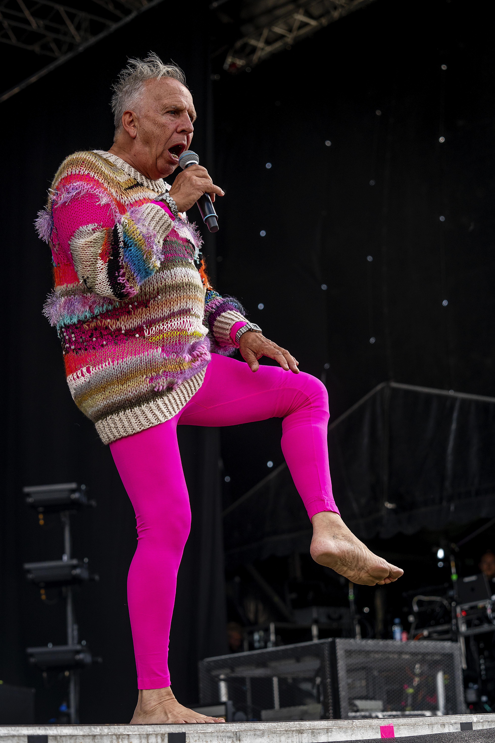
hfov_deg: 19.5
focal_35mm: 70
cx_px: 248
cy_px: 372
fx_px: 1444
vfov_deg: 28.8
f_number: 4
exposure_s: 1/1250
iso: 800
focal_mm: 70
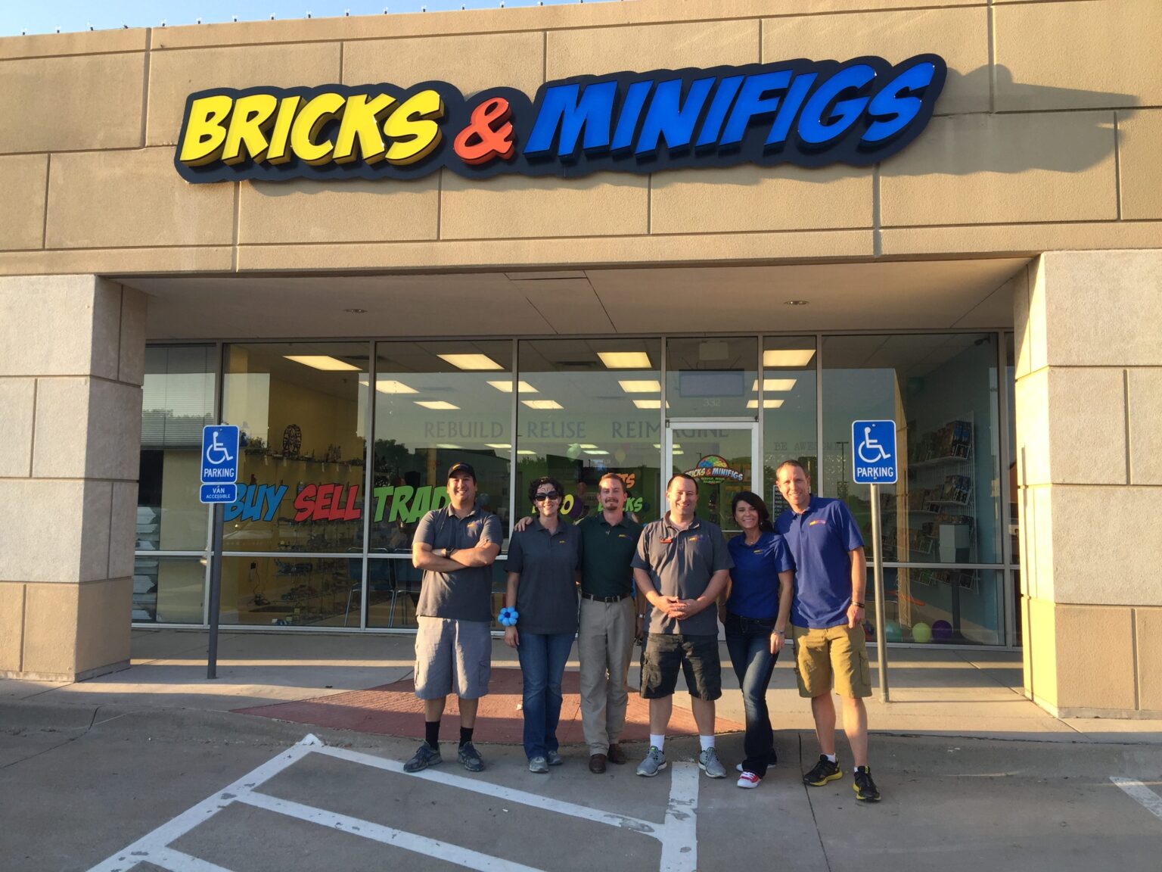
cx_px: 581
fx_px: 973
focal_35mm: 29
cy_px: 436
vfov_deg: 48.2
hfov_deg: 61.7
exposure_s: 1/341
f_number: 2.2
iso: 32
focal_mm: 4.15
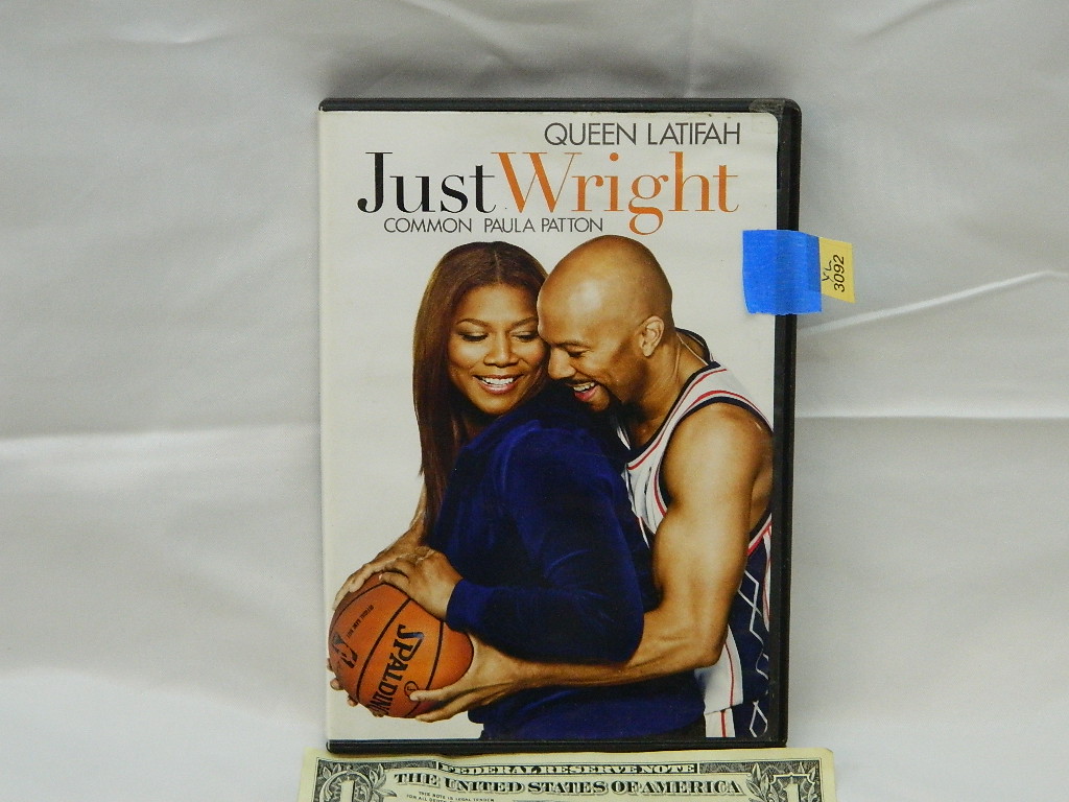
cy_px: 401
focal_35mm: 84
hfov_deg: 23.3
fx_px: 2594
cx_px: 534
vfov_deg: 17.6
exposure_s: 1/125
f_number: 4.2
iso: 400
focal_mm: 15.1
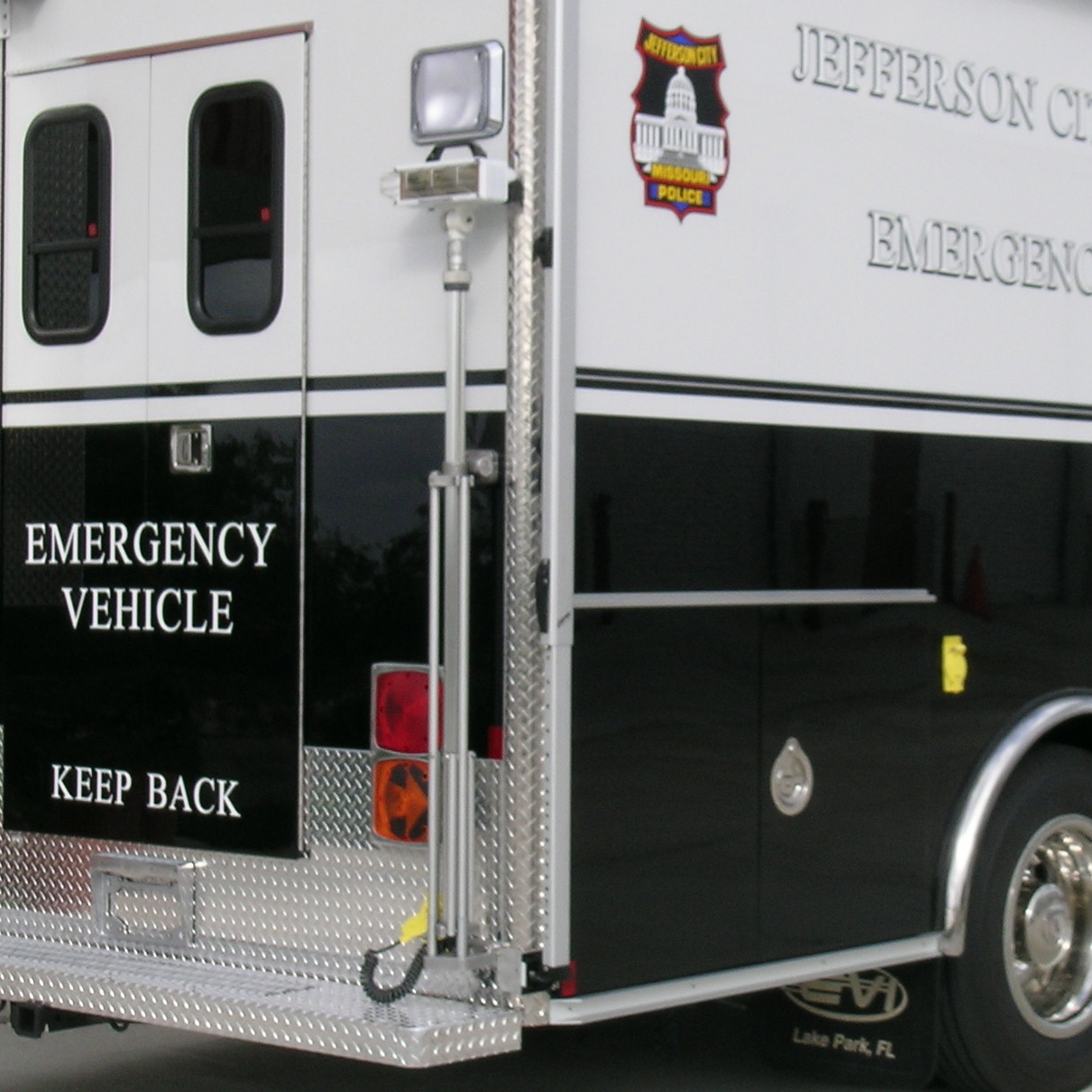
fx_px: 3105
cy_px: 517
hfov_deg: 19.9
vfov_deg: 19.9
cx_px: 748
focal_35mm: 87
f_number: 6.6
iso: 50
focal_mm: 9.5
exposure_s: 1/202
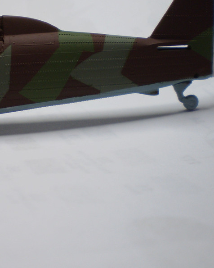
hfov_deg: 23.3
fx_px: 499
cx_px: 6
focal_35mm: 63
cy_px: 102
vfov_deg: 29.9
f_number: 3.1
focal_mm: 6.3
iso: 64
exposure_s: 1/60
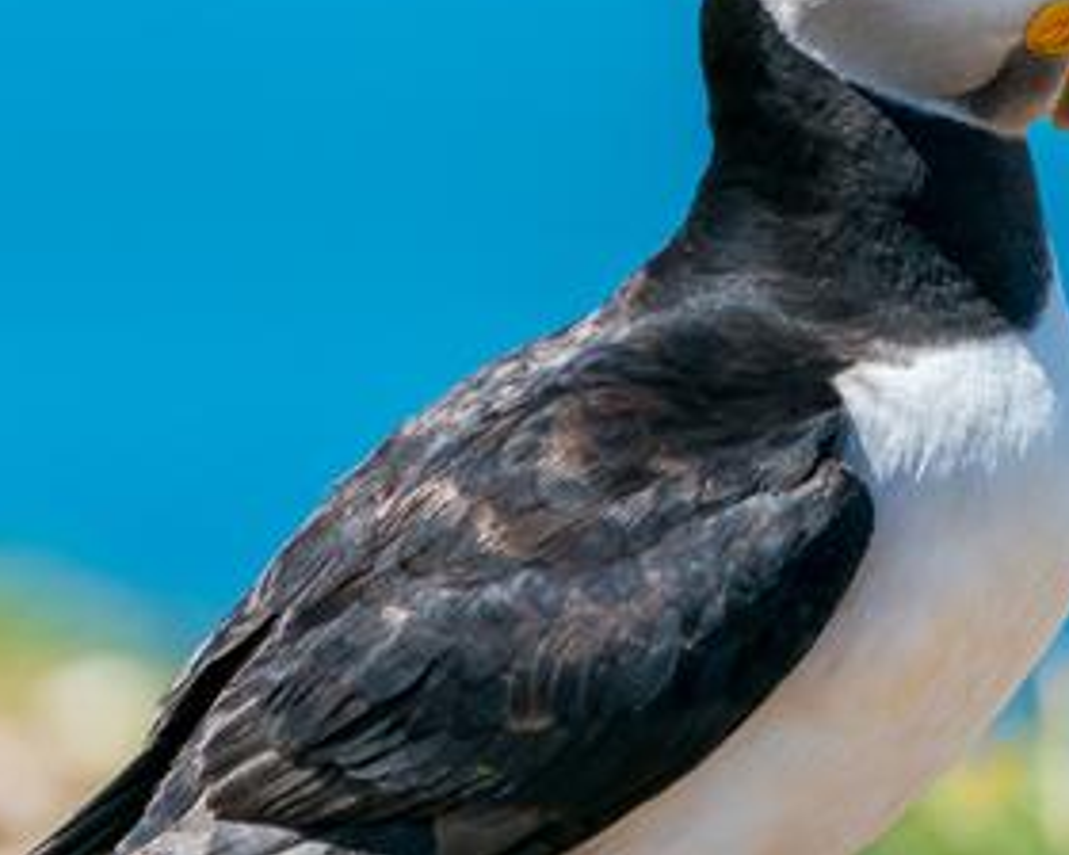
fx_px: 16863
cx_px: 1027
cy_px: 292
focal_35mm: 533
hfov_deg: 3.6
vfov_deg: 2.9
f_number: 5.6
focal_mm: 226
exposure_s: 1/2000
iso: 500
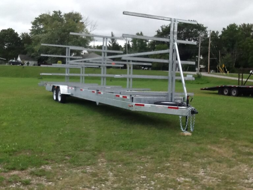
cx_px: 126
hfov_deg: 42.9
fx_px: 322
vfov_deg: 32.9
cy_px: 95
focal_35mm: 44
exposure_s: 1/326
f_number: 2.4
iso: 40
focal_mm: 2.03
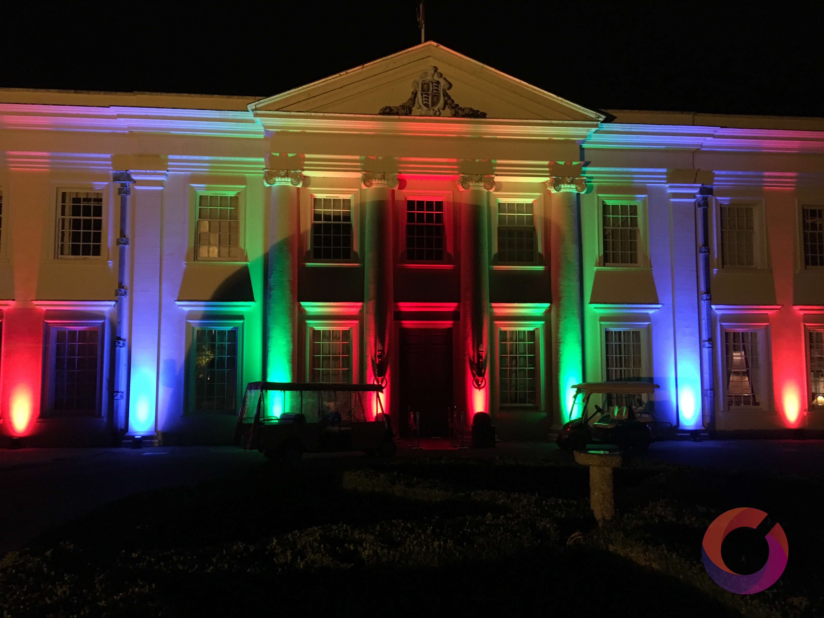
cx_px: 412
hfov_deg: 61.7
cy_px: 309
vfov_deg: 48.2
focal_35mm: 29
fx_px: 690
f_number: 2.2
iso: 400
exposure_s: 1/17
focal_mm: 4.15
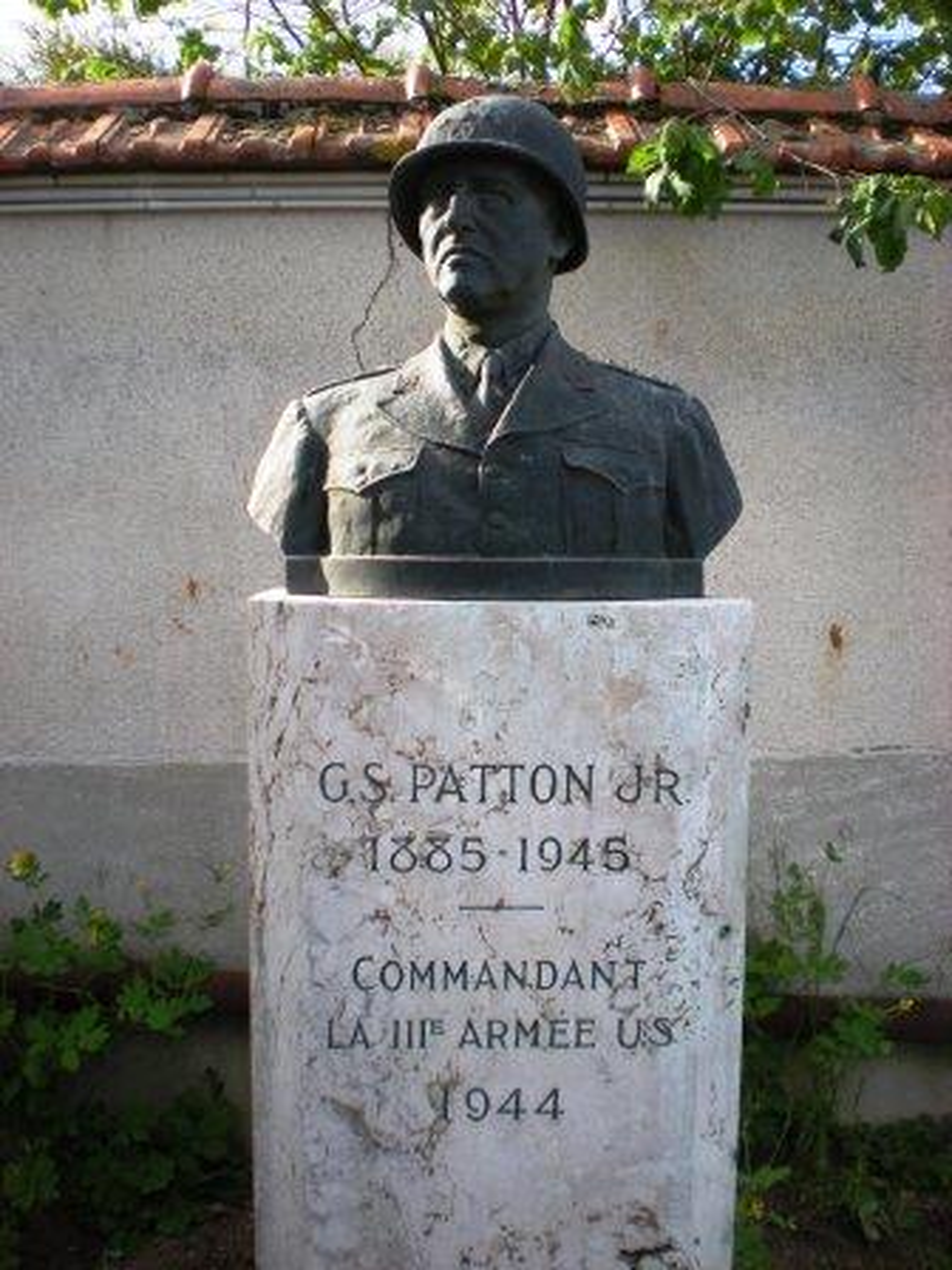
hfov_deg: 37.7
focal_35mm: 38
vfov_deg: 49.0
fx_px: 1393
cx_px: 476
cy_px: 635
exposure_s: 1/220
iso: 64
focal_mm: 6.3
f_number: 3.1
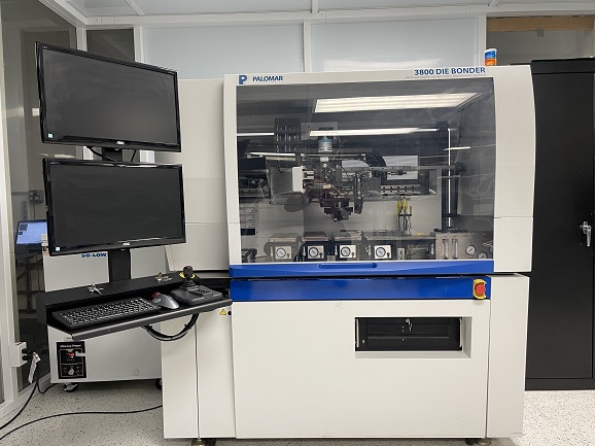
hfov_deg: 65.3
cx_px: 304
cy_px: 231
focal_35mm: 27
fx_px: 464
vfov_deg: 51.3
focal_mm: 4.2
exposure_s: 1/60
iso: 100
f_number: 1.6
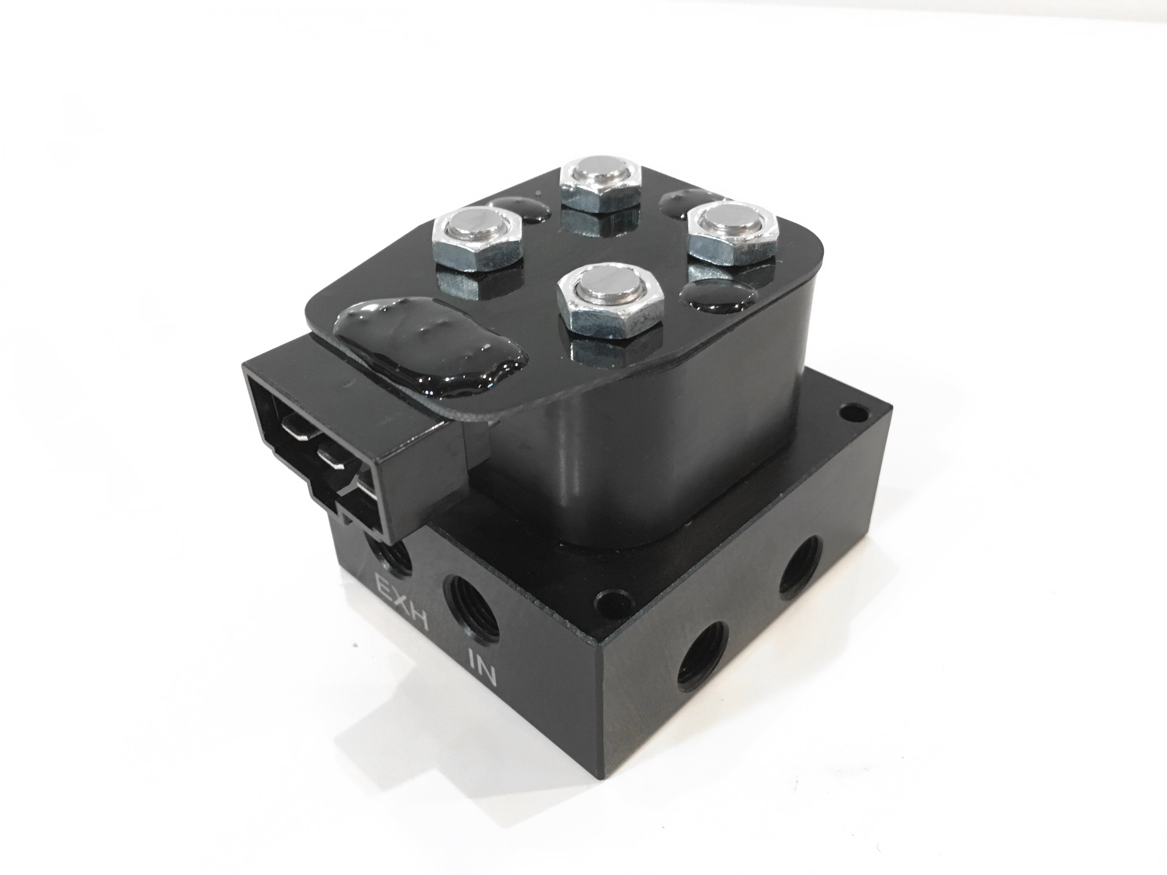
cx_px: 584
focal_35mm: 29
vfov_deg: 48.2
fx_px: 978
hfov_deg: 61.7
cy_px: 438
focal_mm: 4.15
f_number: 2.2
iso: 400
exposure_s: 1/15
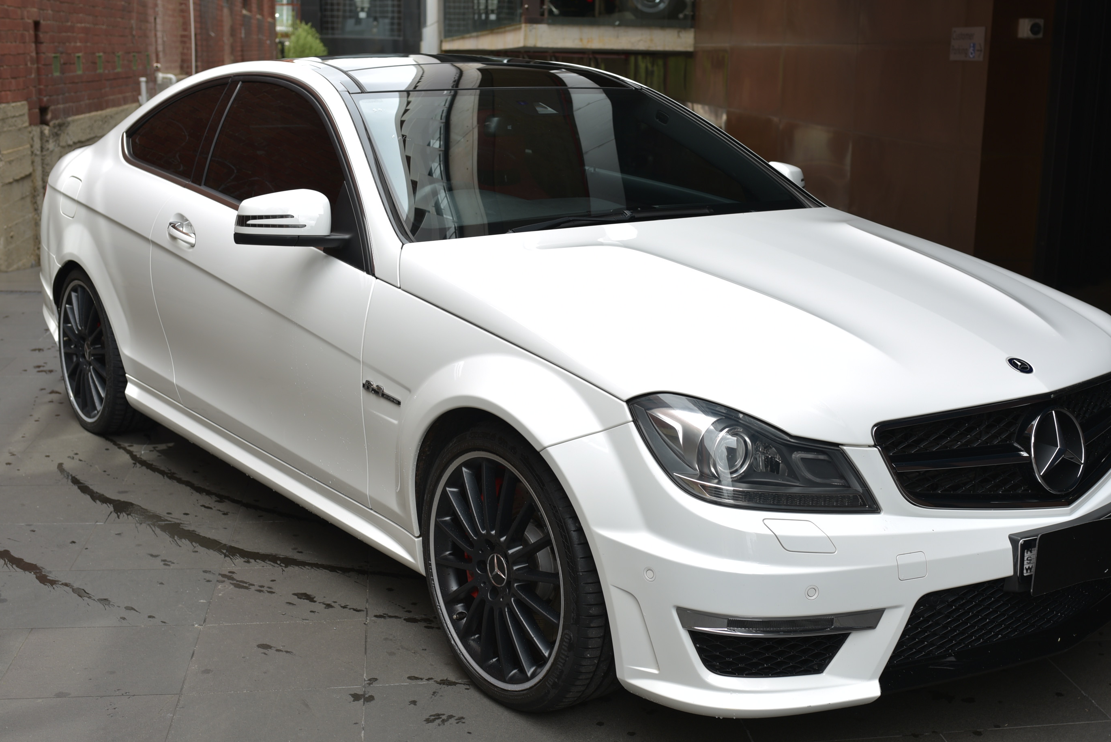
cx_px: 626
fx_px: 1451
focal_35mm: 47
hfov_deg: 41.8
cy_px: 384
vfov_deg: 28.7
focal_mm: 35
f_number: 4
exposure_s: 1/125
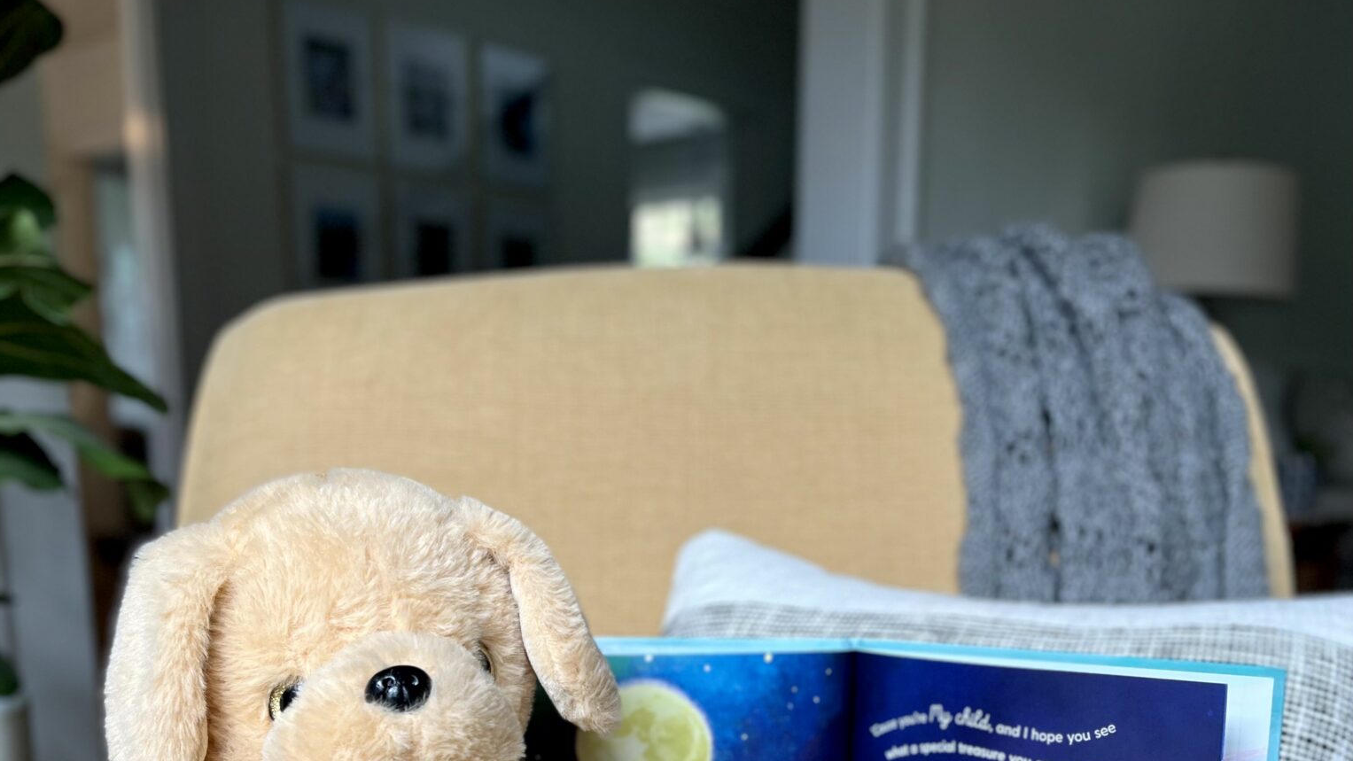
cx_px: 678
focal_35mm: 38
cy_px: 754
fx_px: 1363
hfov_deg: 52.8
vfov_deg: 29.2
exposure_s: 1/215
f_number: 1.6
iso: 40
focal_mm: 5.1
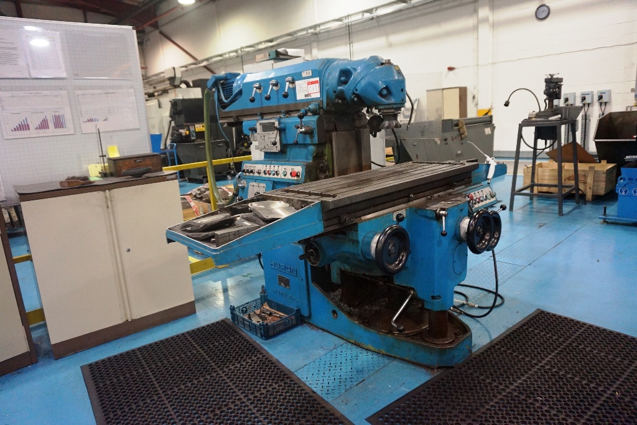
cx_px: 318
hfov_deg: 73.7
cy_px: 212
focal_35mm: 24
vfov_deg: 53.1
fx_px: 425
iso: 2000
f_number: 3.5
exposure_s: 1/160
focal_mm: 16
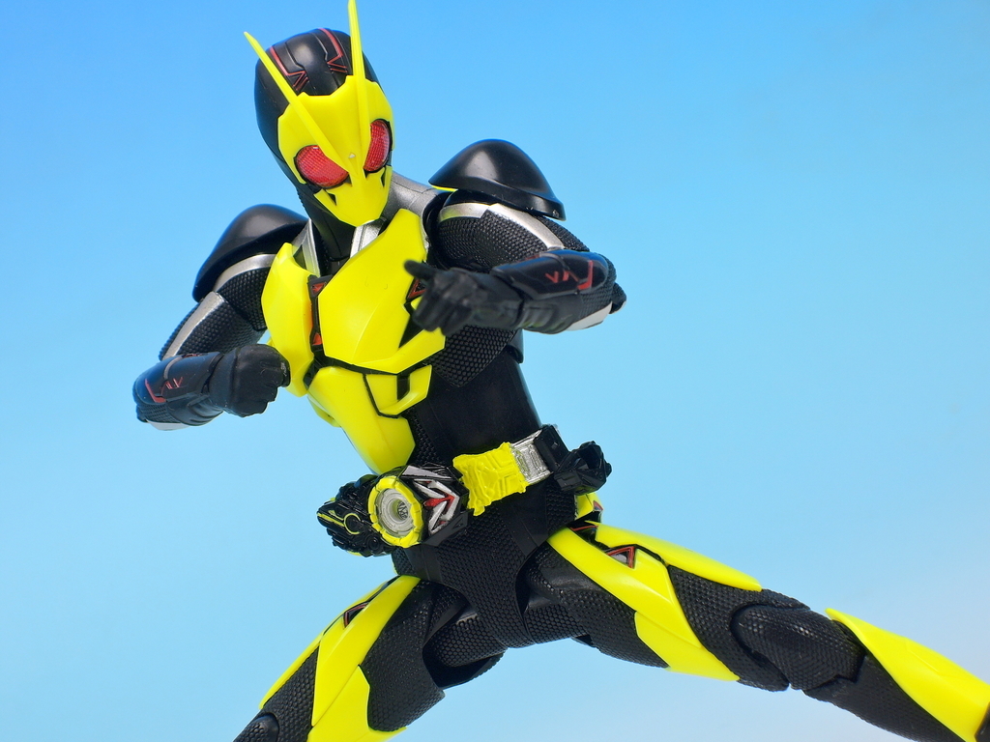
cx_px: 495
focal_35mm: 120
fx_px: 3432
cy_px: 371
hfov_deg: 16.4
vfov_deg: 12.3
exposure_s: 1/1.6
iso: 80
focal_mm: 25.5
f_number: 7.1
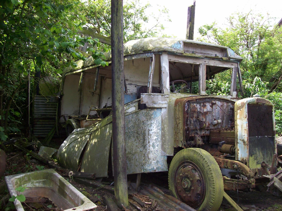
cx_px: 141
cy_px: 106
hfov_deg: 51.4
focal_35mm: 36
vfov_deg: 39.6
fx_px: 293
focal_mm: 6
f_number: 2.7
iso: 80
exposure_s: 1/310
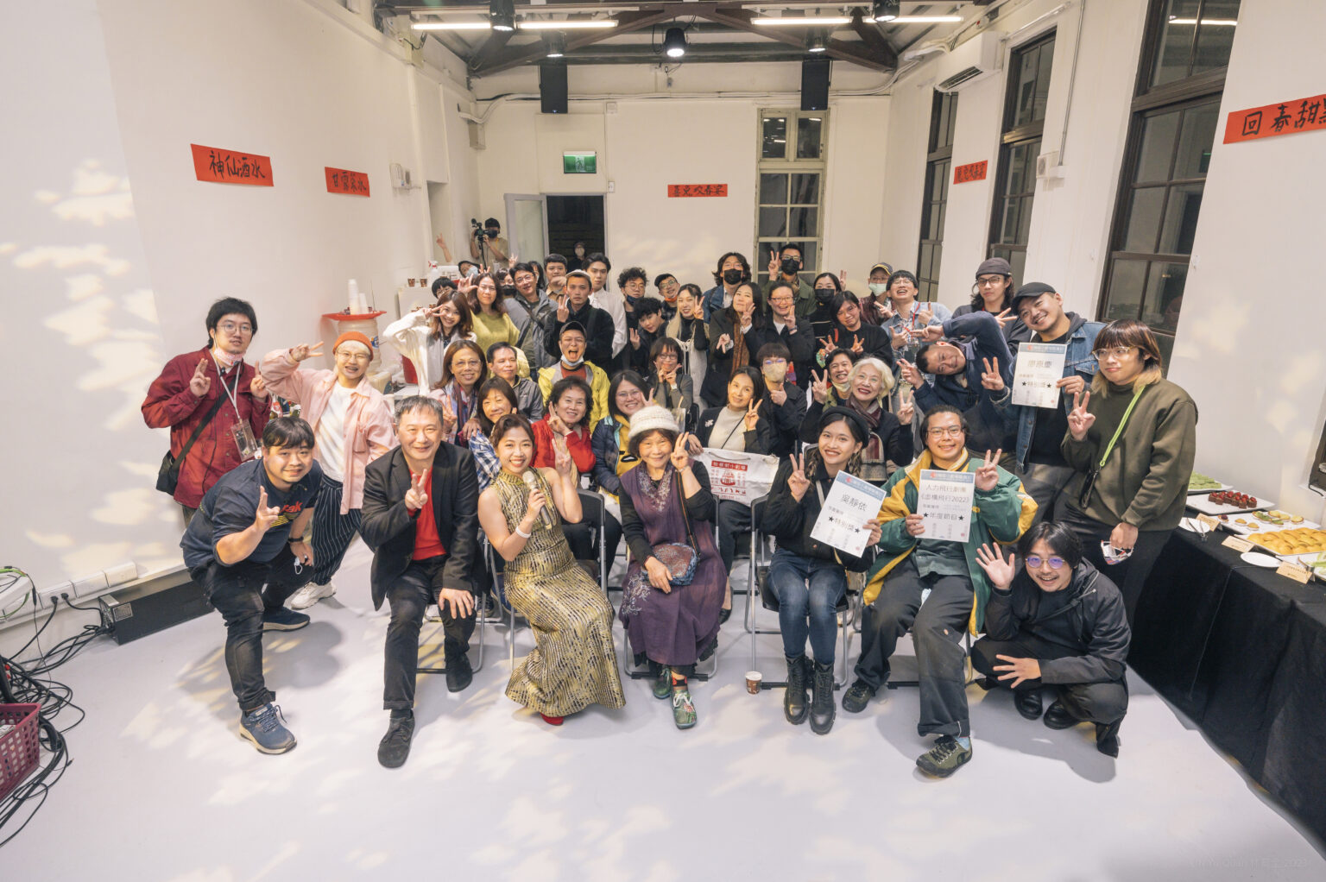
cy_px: 441
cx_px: 663
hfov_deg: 85.5
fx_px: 718
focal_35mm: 20
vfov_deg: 63.1
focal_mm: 19.5
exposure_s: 1/100
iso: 1000
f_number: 7.1
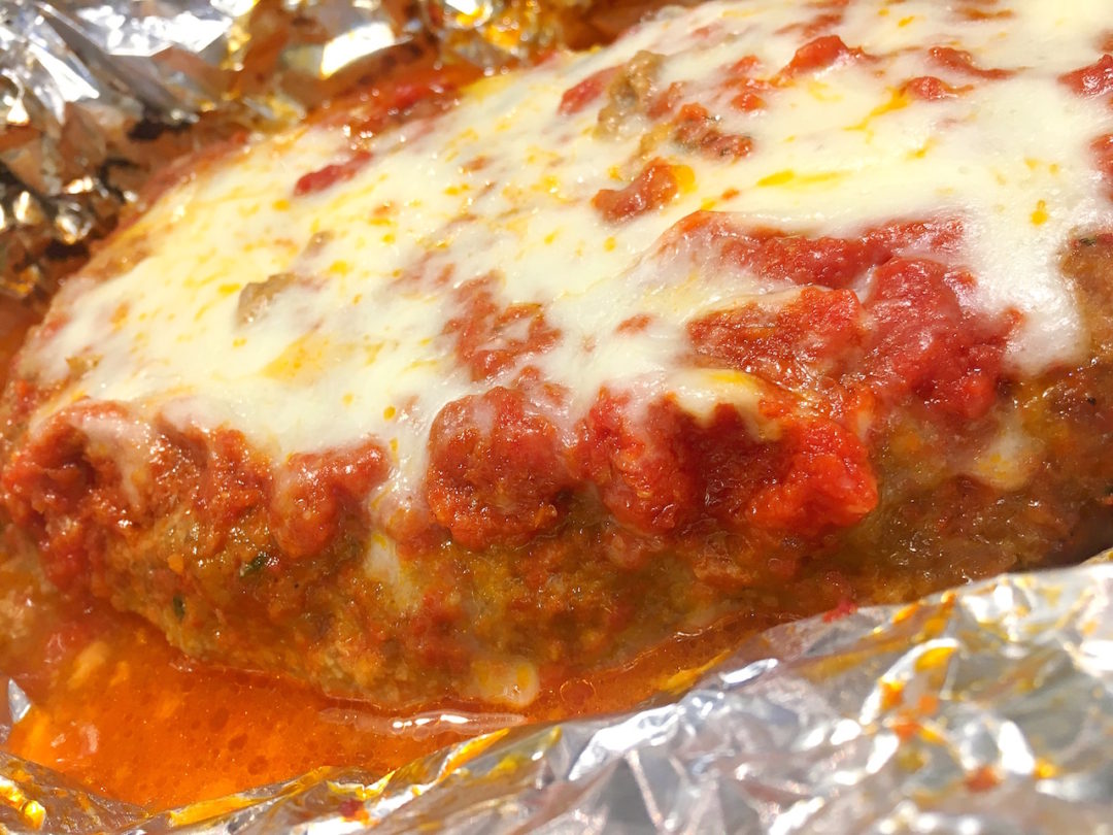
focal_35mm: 29
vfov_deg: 48.2
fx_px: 932
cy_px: 418
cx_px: 556
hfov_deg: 61.7
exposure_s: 1/30
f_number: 2.2
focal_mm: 4.15
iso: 80
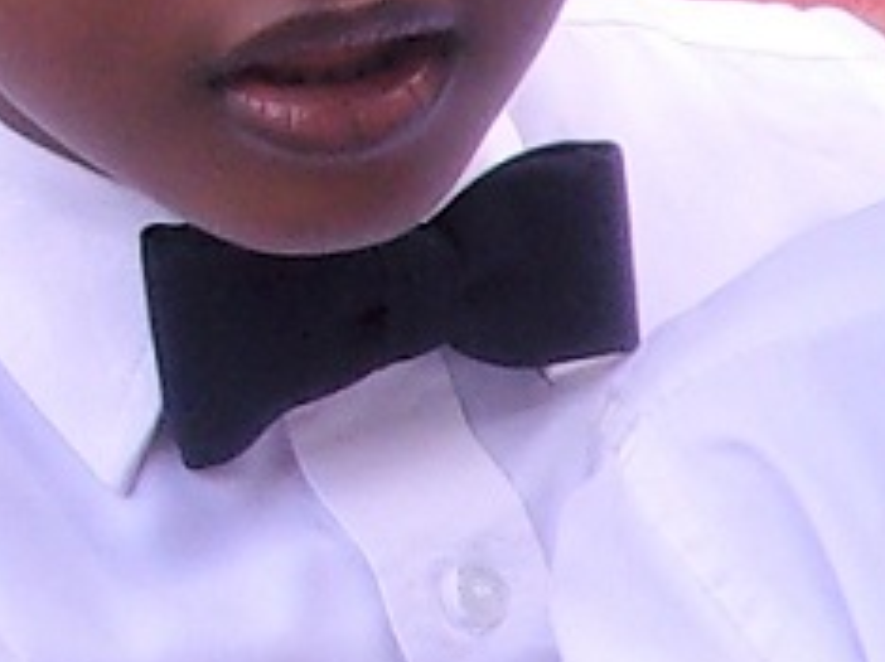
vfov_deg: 6.6
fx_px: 5644
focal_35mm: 221
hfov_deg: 8.6
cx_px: 1581
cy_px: 1065
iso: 80
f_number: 3.9
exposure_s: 1/56
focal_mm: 5.1
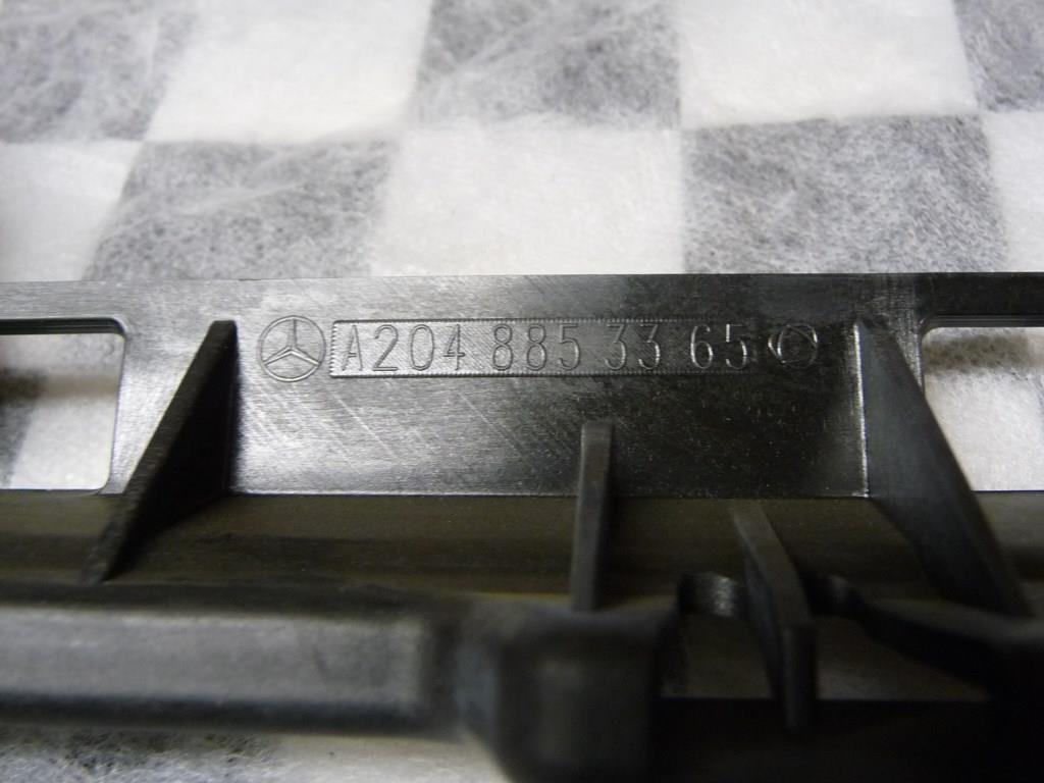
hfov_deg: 56.8
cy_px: 392
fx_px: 965
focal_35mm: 32
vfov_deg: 44.2
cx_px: 522
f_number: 3.3
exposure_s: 1/30
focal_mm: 4.7
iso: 250
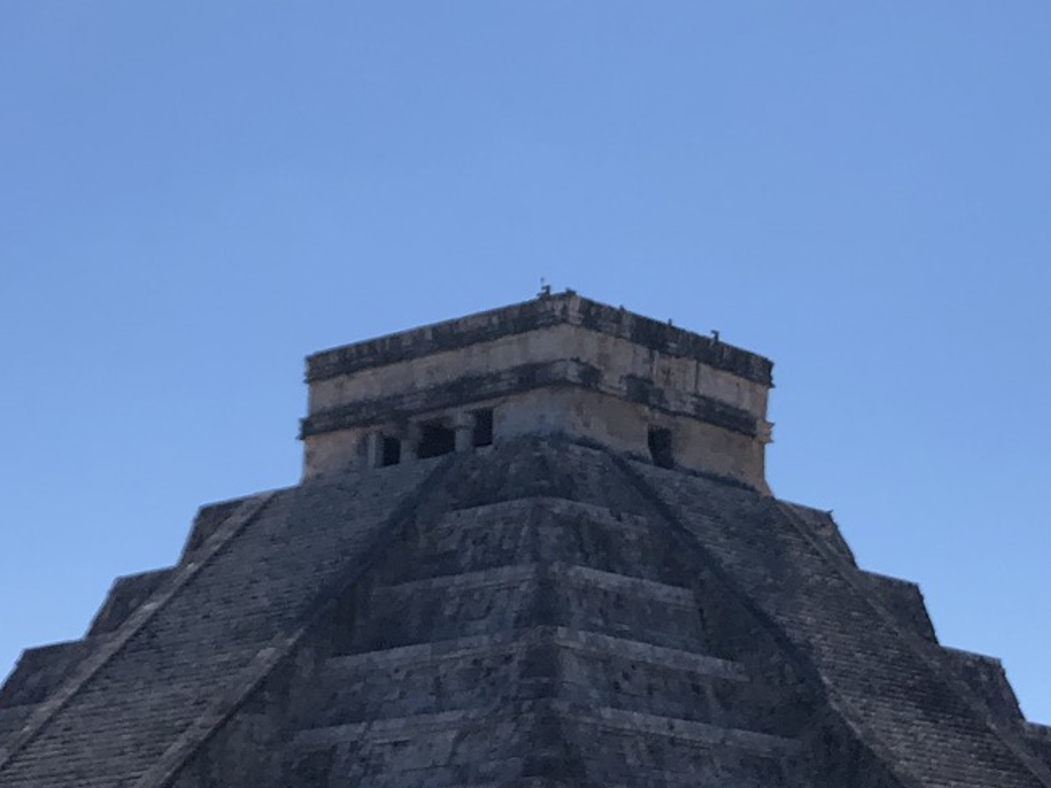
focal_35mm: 88
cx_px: 737
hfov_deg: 22.1
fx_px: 2672
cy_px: 213
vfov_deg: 16.7
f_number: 1.8
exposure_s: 1/3472
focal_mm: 3.99
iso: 25
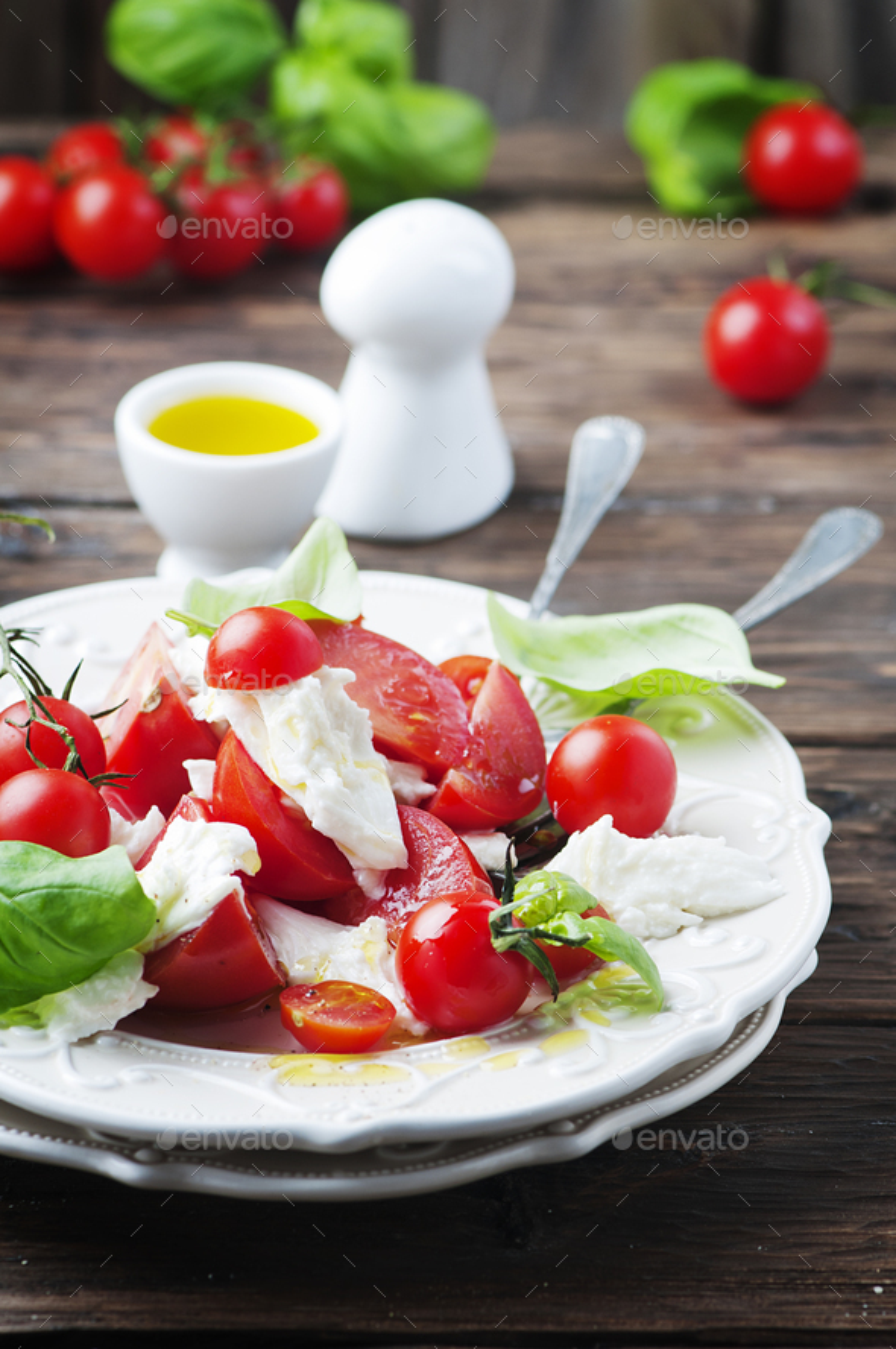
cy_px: 674
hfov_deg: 8.7
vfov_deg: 13.1
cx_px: 448
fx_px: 5893
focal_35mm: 158
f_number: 5.6
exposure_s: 1/160
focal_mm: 105
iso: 100
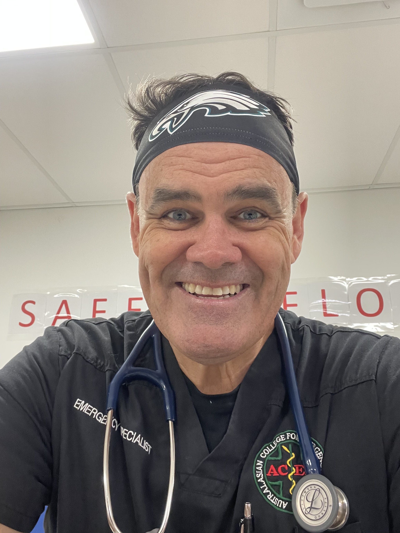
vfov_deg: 60.0
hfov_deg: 46.8
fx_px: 462
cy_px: 266
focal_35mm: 30
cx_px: 200
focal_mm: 2.71
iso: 320
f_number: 2.2
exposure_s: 1/50
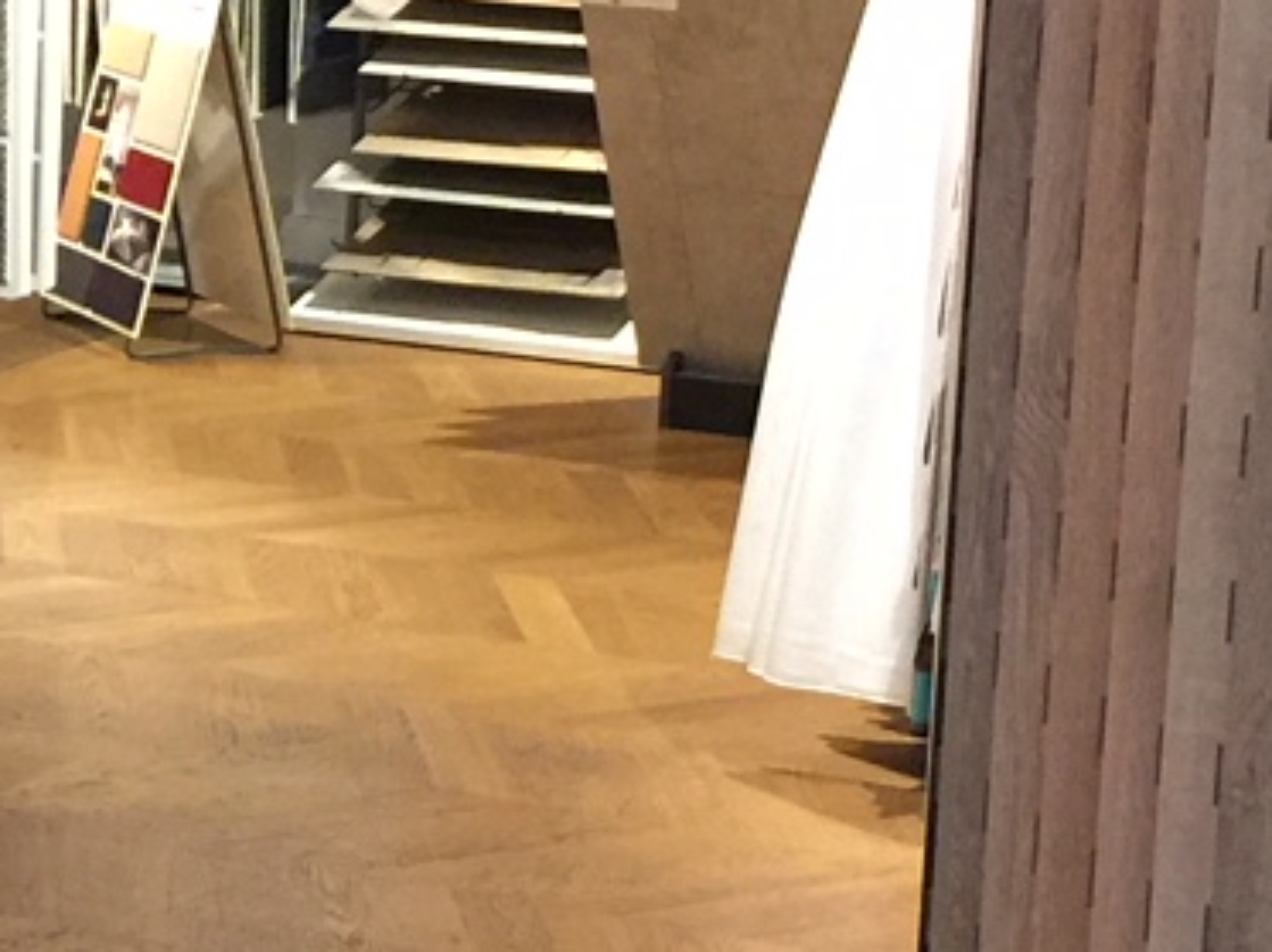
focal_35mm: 127
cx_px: -242
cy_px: 560
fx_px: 4662
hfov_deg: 15.0
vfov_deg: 11.6
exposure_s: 1/8
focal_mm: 4.15
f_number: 2.2
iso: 160
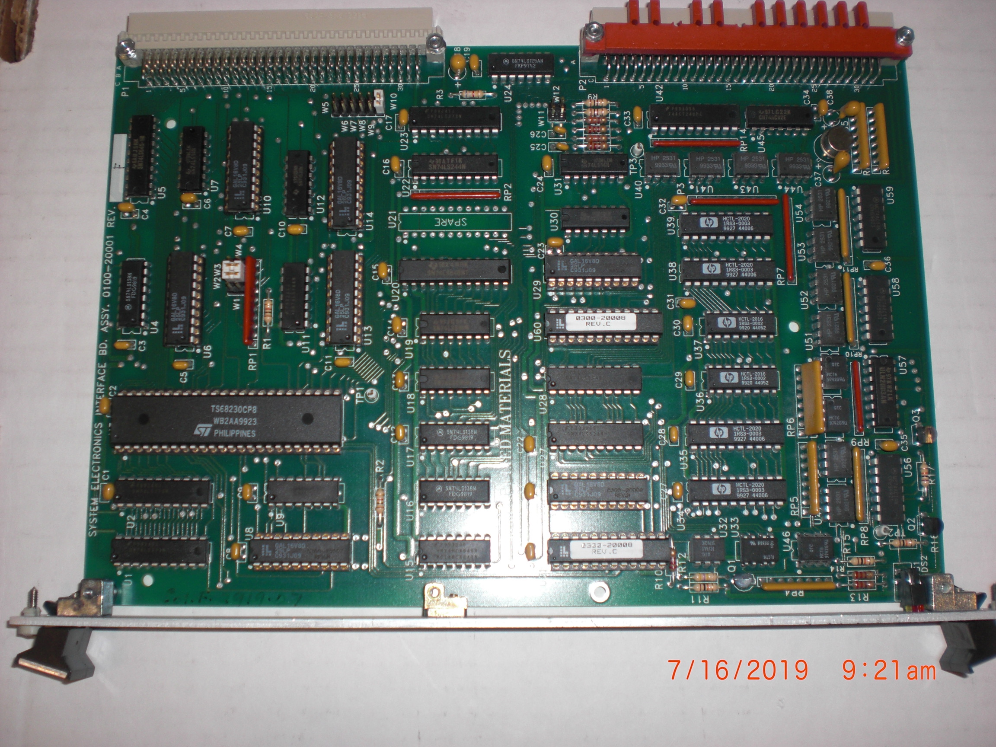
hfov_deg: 49.0
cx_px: 498
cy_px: 374
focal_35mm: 38
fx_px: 1093
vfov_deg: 37.7
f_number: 3.1
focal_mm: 6.3
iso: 64
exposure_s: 1/60
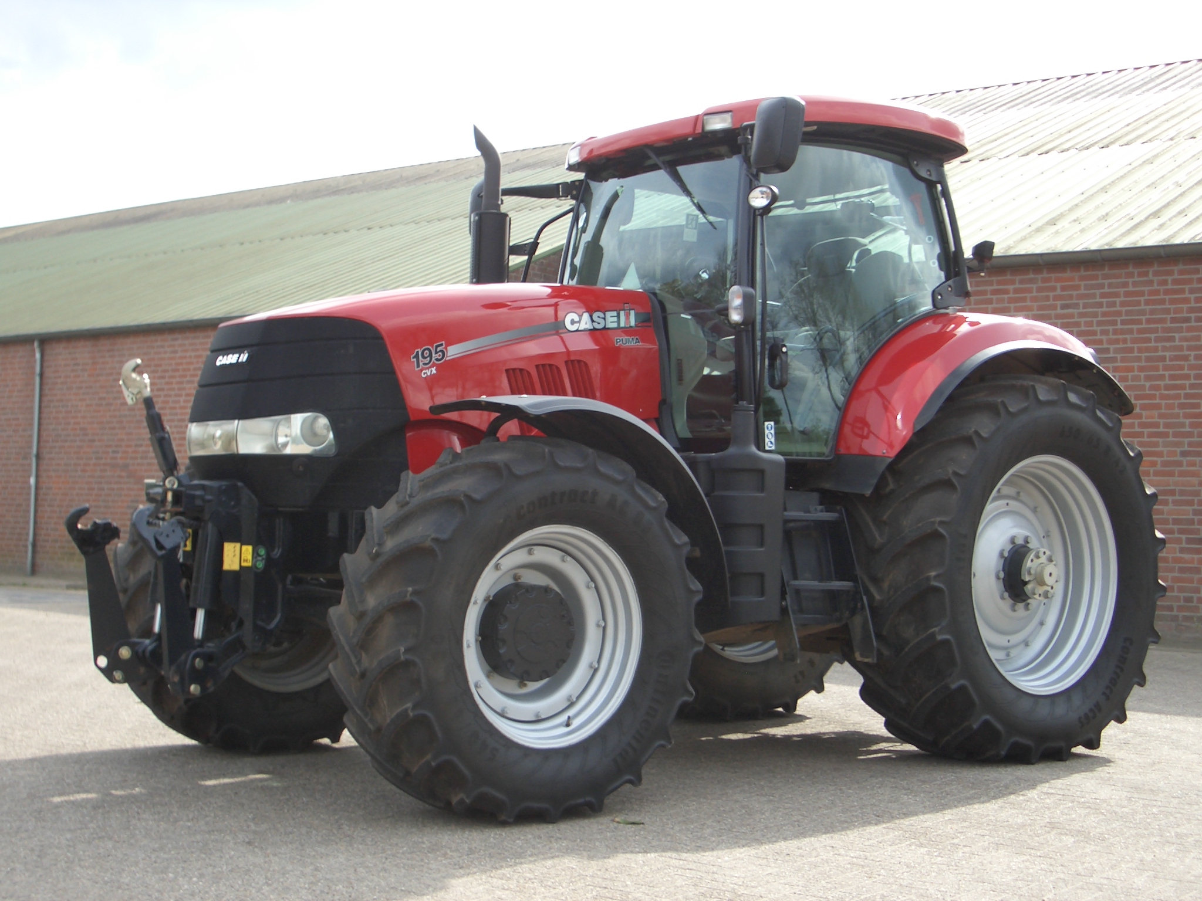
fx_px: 1701
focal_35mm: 49
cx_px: 601
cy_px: 450
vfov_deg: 29.7
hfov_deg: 38.9
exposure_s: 1/400
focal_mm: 8.2
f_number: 3.1
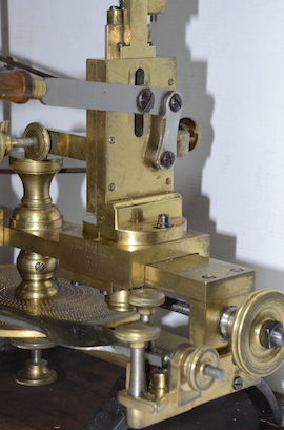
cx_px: 142
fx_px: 1177
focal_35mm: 99
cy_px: 215
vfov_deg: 20.7
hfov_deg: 13.8
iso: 800
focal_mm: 66
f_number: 11
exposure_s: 1/60
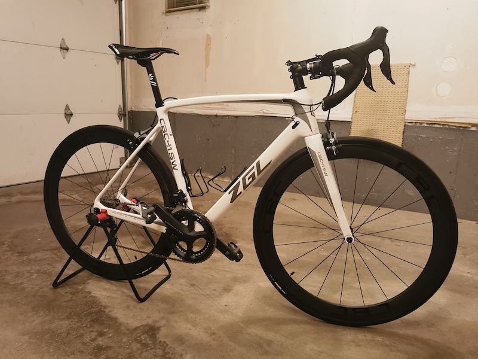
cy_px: 180
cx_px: 239
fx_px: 373
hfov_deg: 65.3
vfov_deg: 51.4
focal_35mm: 27
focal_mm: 5.56
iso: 500
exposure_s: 1/40
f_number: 1.6
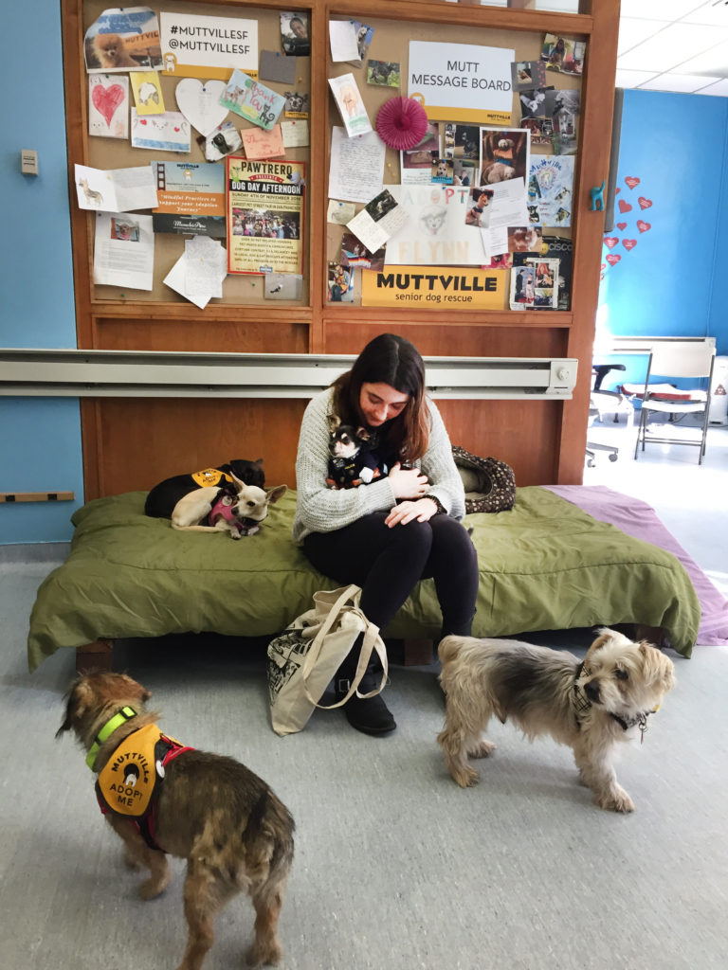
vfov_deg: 61.7
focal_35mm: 29
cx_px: 364
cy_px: 485
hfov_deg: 48.2
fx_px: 813
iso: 40
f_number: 2.2
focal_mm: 4.15
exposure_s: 1/30
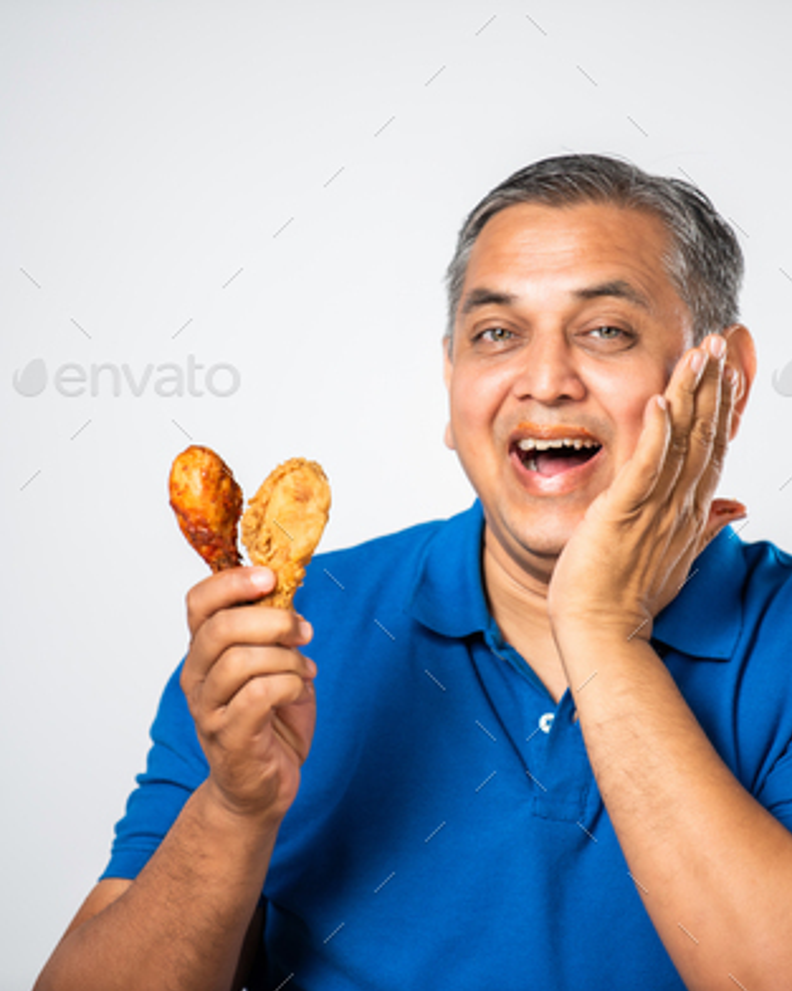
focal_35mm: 283
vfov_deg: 6.8
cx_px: 498
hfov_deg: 5.5
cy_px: 496
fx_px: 8302
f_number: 2.8
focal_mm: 200
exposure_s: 1/125
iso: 160
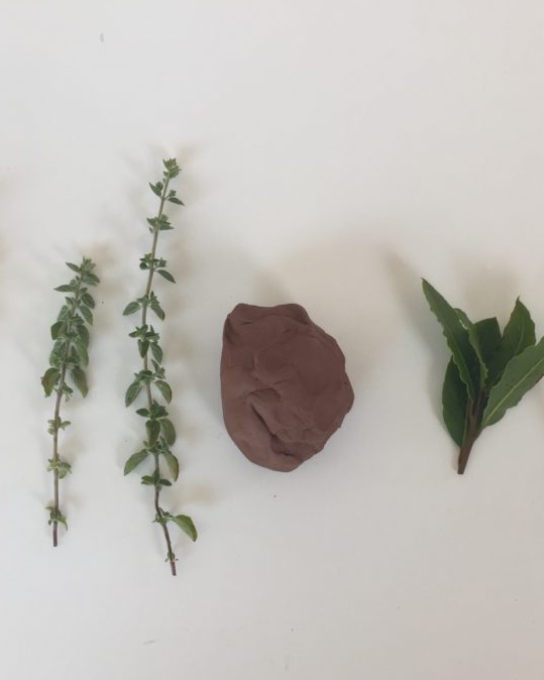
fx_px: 866
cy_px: 374
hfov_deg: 34.9
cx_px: 300
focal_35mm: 43
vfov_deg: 42.9
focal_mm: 4.15
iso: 40
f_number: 2.2
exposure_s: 1/100
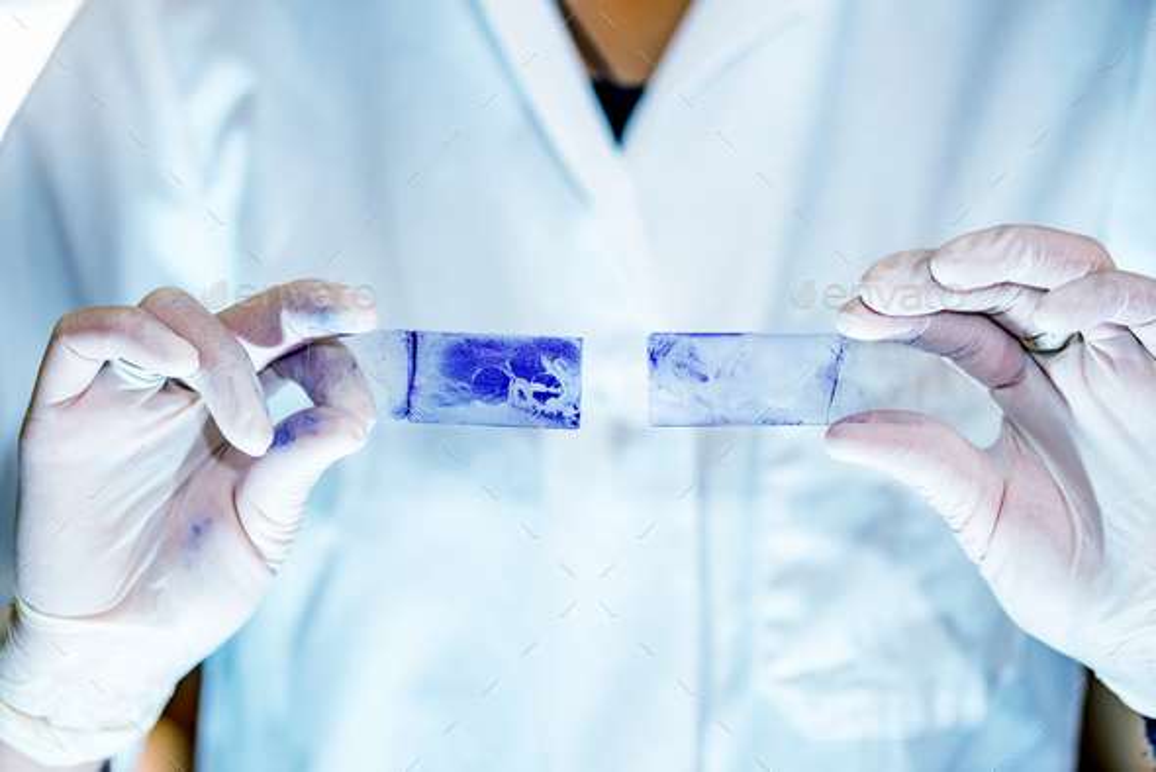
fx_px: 3373
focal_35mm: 105
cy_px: 386
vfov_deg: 13.1
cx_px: 578
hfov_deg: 19.4
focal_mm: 105
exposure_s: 1/160
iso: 200
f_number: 3.5
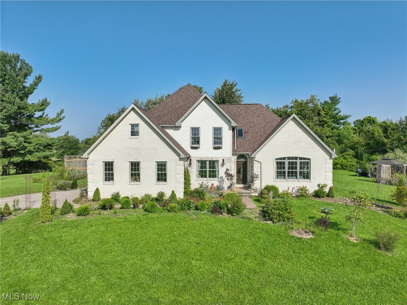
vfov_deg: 56.8
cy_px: 152
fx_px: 282
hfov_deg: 71.6
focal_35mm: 24
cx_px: 204
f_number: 2.8
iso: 110
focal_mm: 12.29
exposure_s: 1/2000
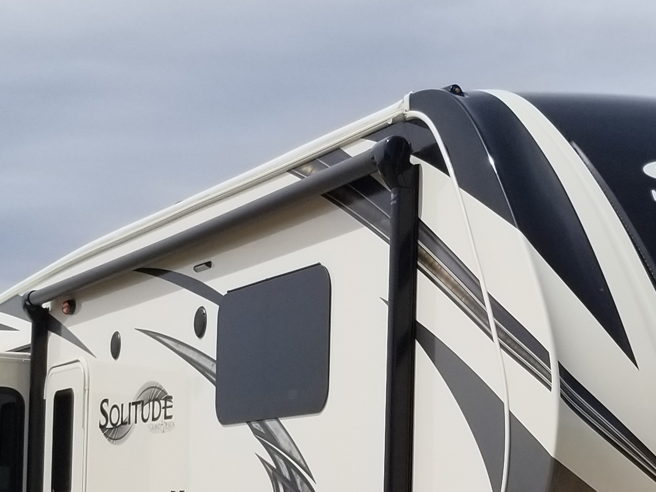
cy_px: 540
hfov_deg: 28.7
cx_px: 531
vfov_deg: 21.2
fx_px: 1251
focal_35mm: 66
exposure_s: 1/4448
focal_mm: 4.25
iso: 50
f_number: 1.7
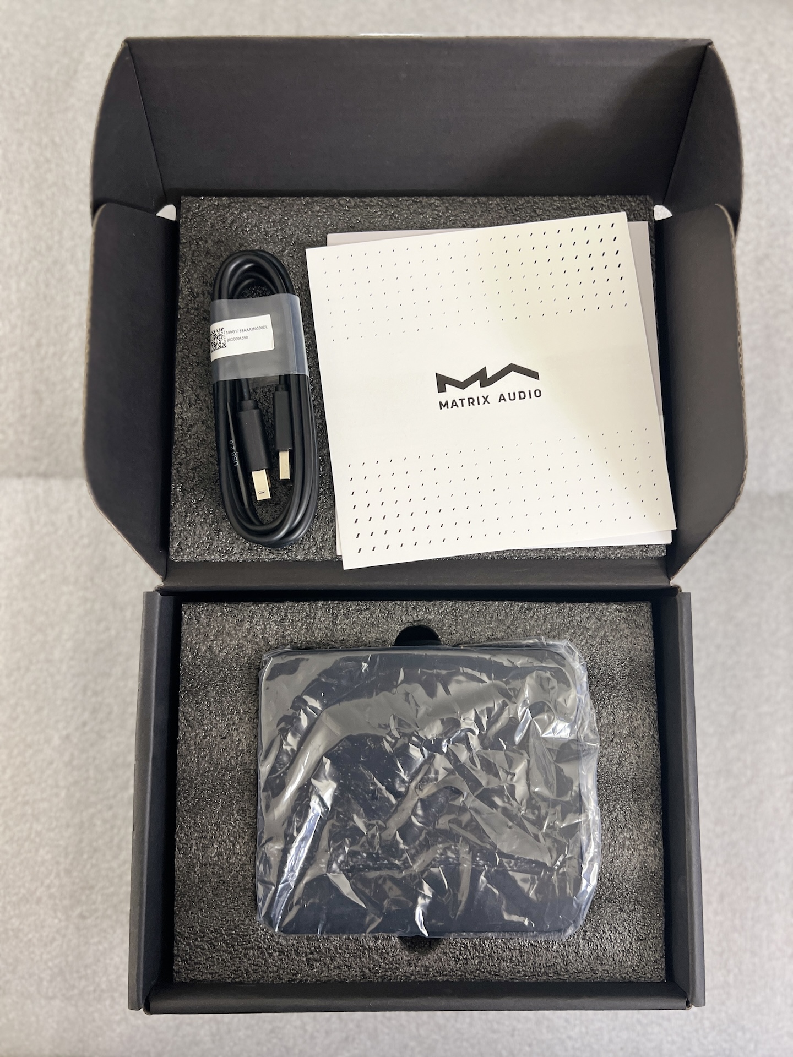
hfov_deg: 53.1
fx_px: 794
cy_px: 528
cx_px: 396
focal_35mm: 26
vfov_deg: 67.3
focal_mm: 5.7
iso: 160
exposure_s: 1/60
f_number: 1.5
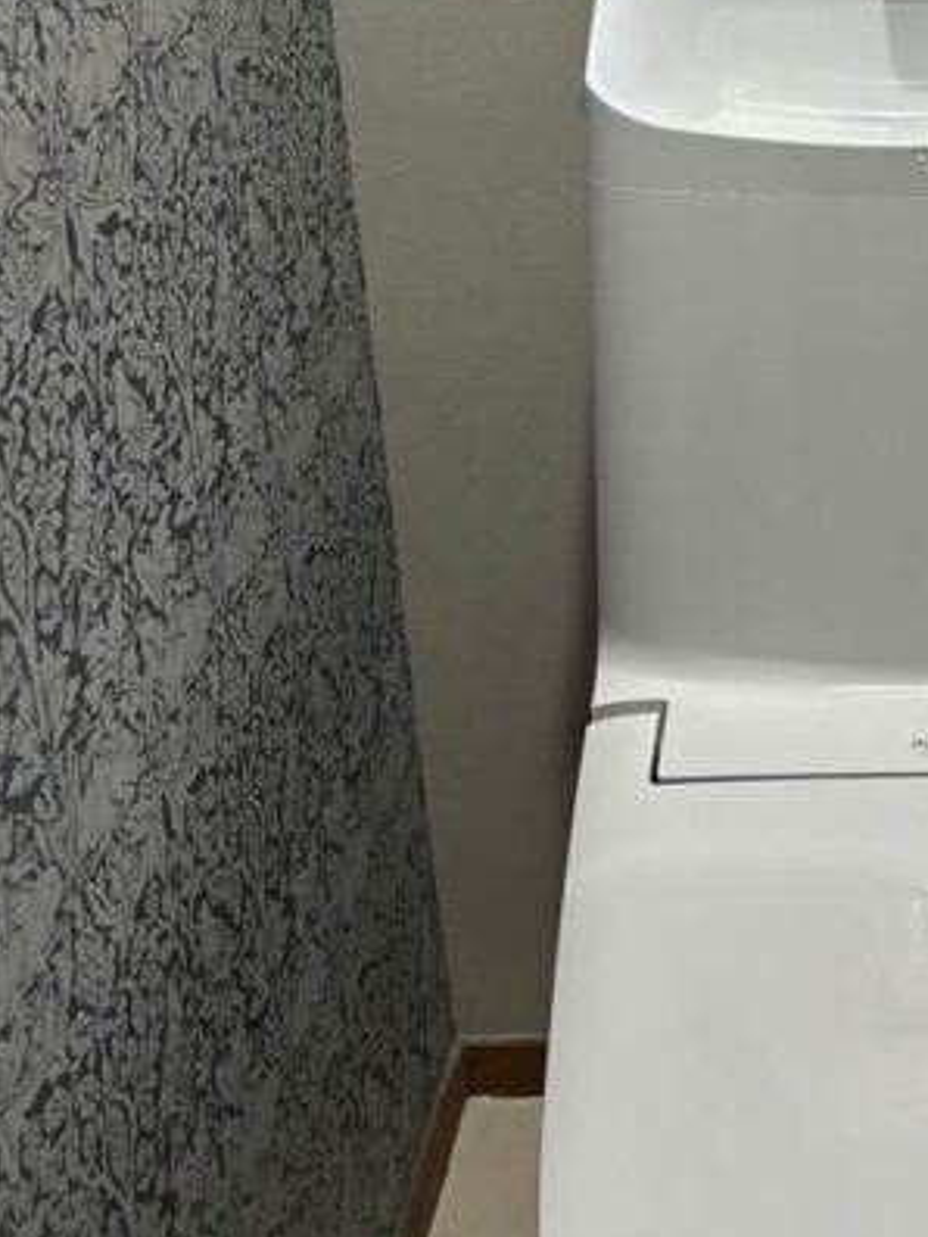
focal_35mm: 67
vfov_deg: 28.2
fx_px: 2394
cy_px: 206
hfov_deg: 20.9
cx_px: 1009
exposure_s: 1/60
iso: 200
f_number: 1.6
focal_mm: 5.96
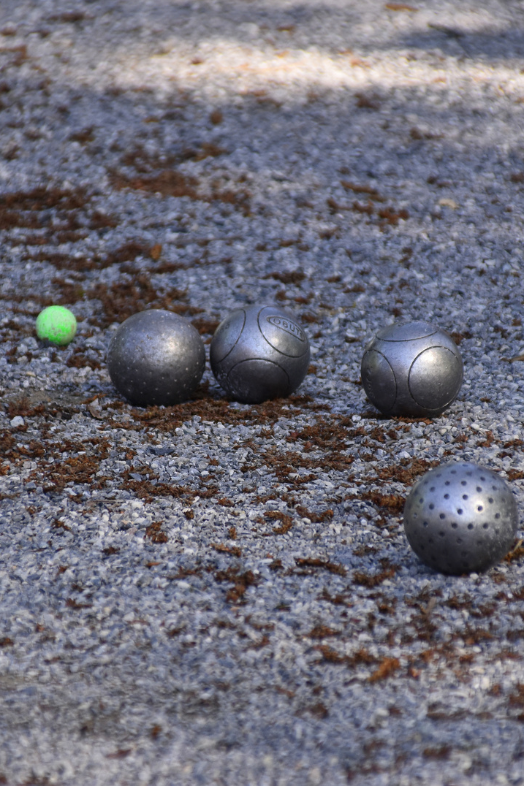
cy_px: 394
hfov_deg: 3.7
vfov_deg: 5.5
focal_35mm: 373
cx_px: 228
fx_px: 8140
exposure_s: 1/500
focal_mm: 165
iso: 400
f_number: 6
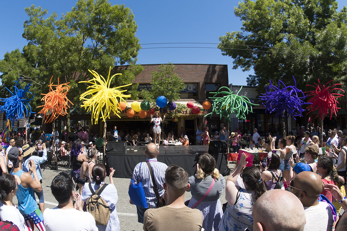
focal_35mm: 16
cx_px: 174
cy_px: 116
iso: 200
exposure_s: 1/320
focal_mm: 10.5
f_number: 9
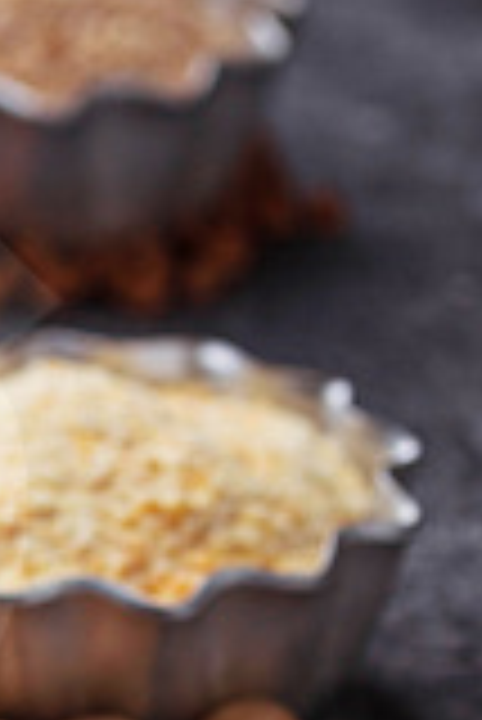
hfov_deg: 2.8
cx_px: -232
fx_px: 10011
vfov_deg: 4.1
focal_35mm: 500
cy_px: 794
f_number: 9
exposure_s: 1/125
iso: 100
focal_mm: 105
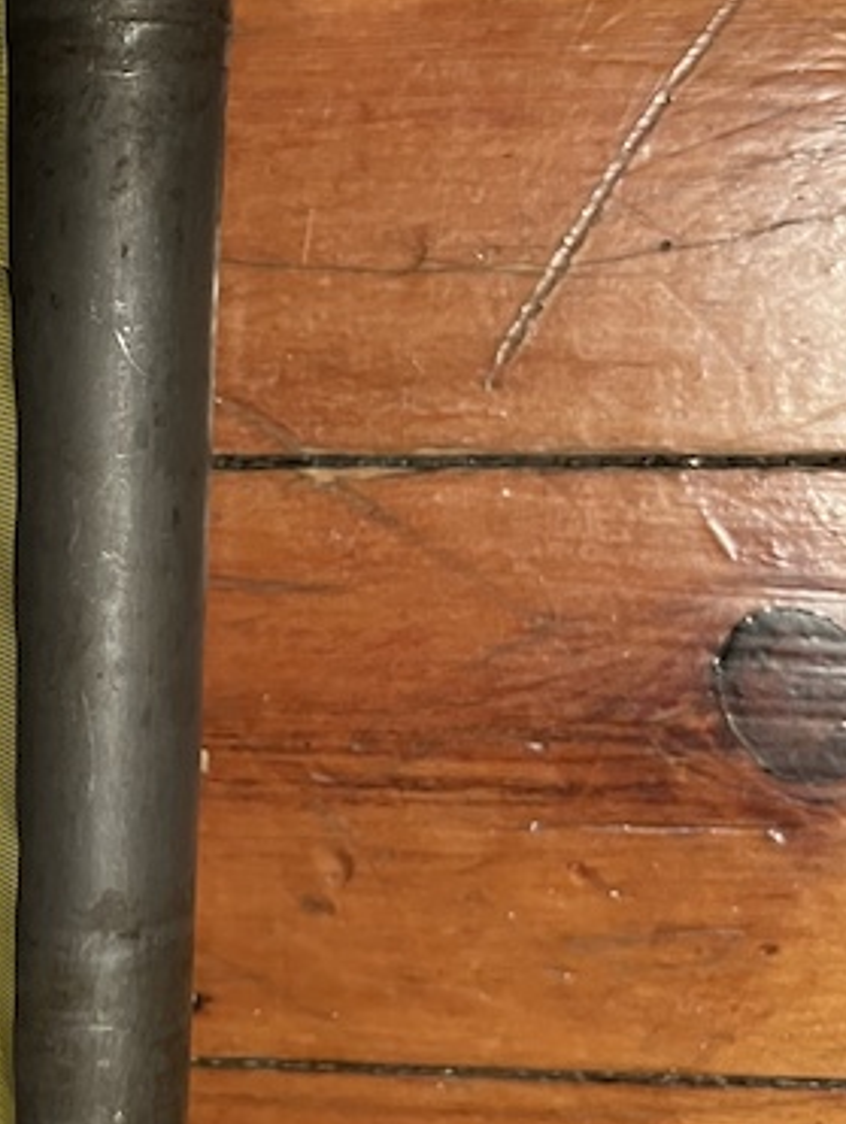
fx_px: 1822
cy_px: 451
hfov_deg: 25.6
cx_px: 143
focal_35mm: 56
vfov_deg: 34.2
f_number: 1.5
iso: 500
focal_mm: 5.7
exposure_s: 1/30
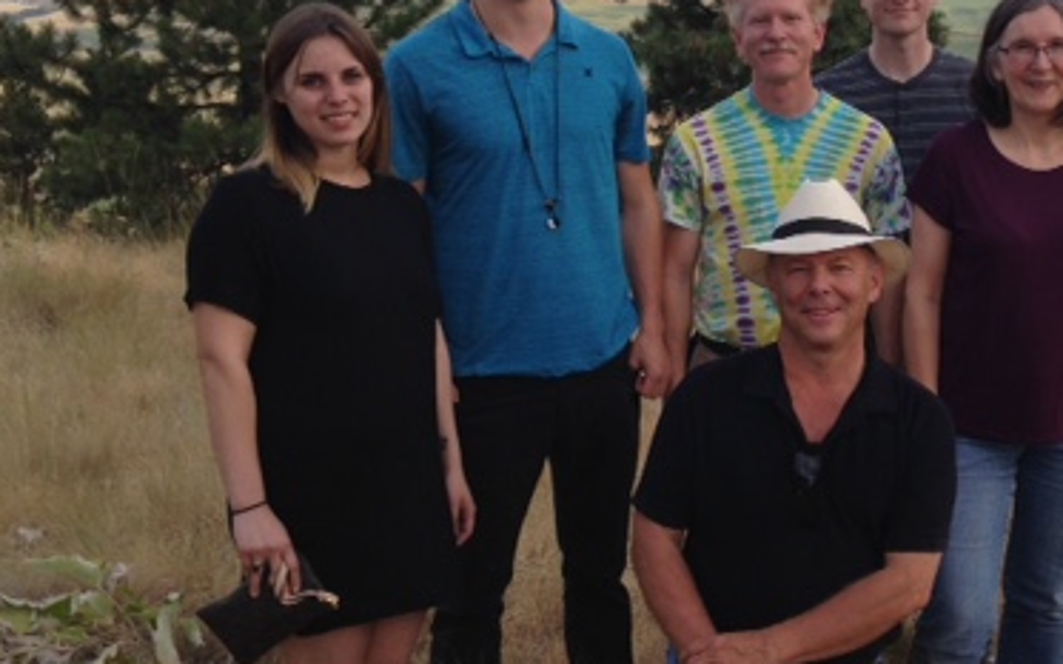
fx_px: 1738
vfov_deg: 21.6
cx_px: 852
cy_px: 268
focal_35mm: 60
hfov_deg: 33.0
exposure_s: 1/354
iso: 50
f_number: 2.4
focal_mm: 4.12
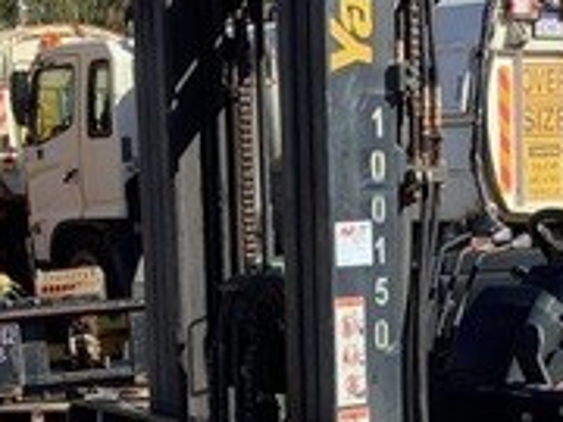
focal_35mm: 110
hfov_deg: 17.8
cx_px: 382
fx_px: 1789
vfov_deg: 13.2
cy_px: 466
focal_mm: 3.3
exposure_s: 1/734
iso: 25
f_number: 2.4
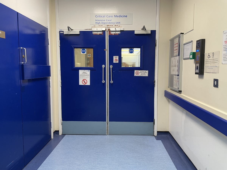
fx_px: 170
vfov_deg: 53.1
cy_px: 85
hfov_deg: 67.3
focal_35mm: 26
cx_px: 114
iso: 100
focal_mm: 4.2
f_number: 1.6
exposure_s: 1/50
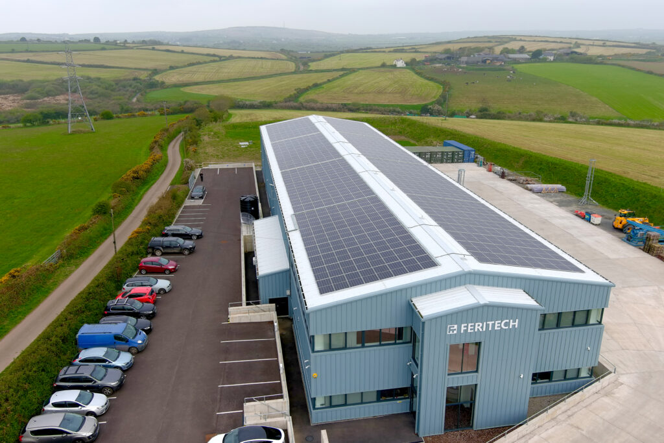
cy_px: 222
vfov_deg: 45.0
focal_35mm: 29
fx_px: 535
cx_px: 332
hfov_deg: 63.7
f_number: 2.8
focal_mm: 10.57
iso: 100
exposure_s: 1/400
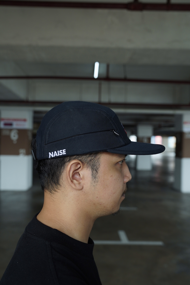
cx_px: 95
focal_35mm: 34
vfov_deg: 55.8
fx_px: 269
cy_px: 142
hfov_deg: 38.9
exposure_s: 1/200
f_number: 4.5
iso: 400
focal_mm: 34
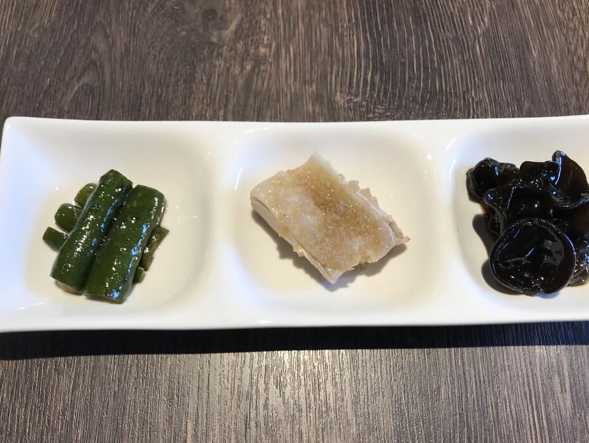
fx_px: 528
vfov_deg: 45.4
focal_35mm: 31
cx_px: 309
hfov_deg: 58.3
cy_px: 244
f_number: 1.8
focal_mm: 3.99
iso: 25
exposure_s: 1/60
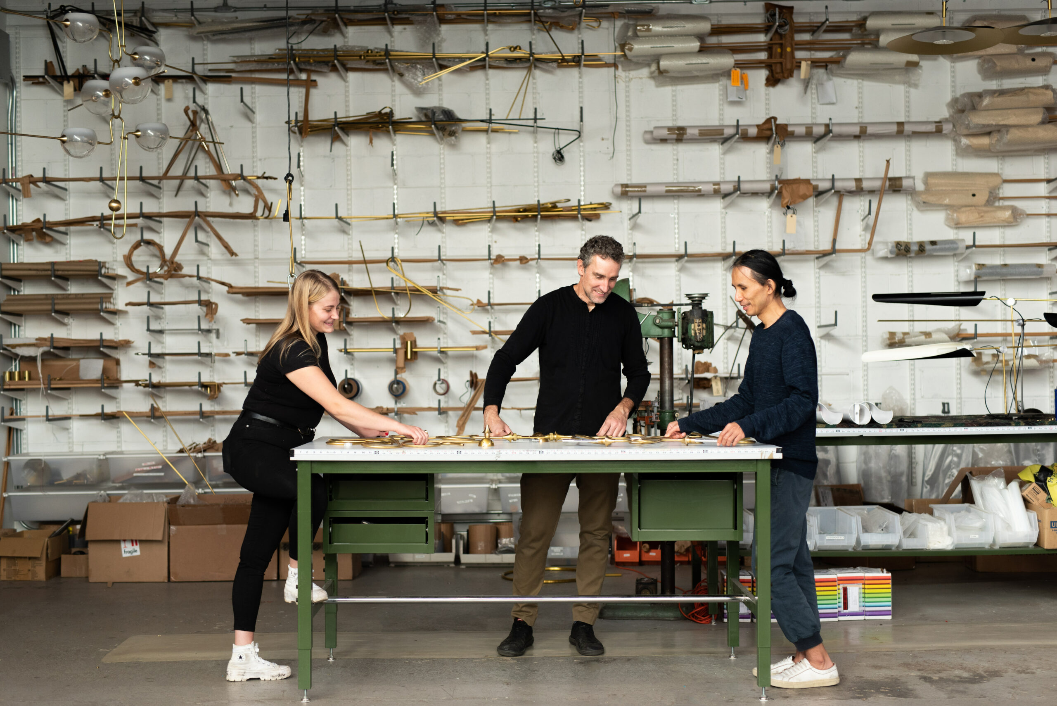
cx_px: 528
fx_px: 1469
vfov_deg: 27.0
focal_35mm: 50
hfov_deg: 39.6
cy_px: 353
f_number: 2.2
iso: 400
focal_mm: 50
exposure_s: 1/500
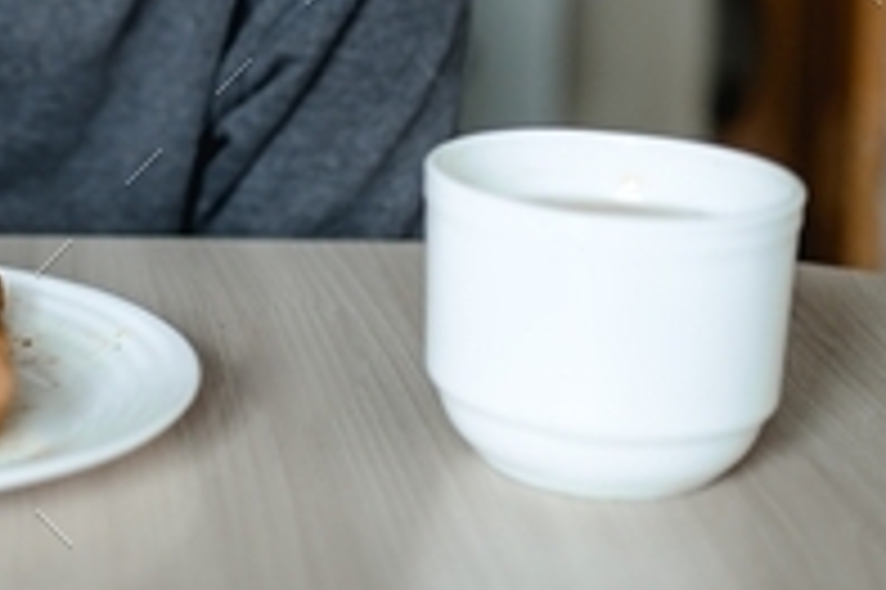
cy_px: -74
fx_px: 2582
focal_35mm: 105
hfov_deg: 18.7
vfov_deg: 12.8
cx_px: -103
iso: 200
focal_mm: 35
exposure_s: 1/250
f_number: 1.8
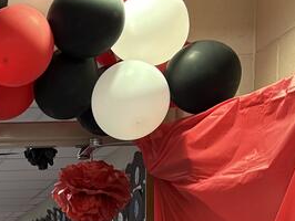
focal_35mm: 125
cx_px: -141
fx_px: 1066
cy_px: 442
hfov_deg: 14.7
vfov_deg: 10.8
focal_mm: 5.96
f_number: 1.6
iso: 160
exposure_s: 1/60
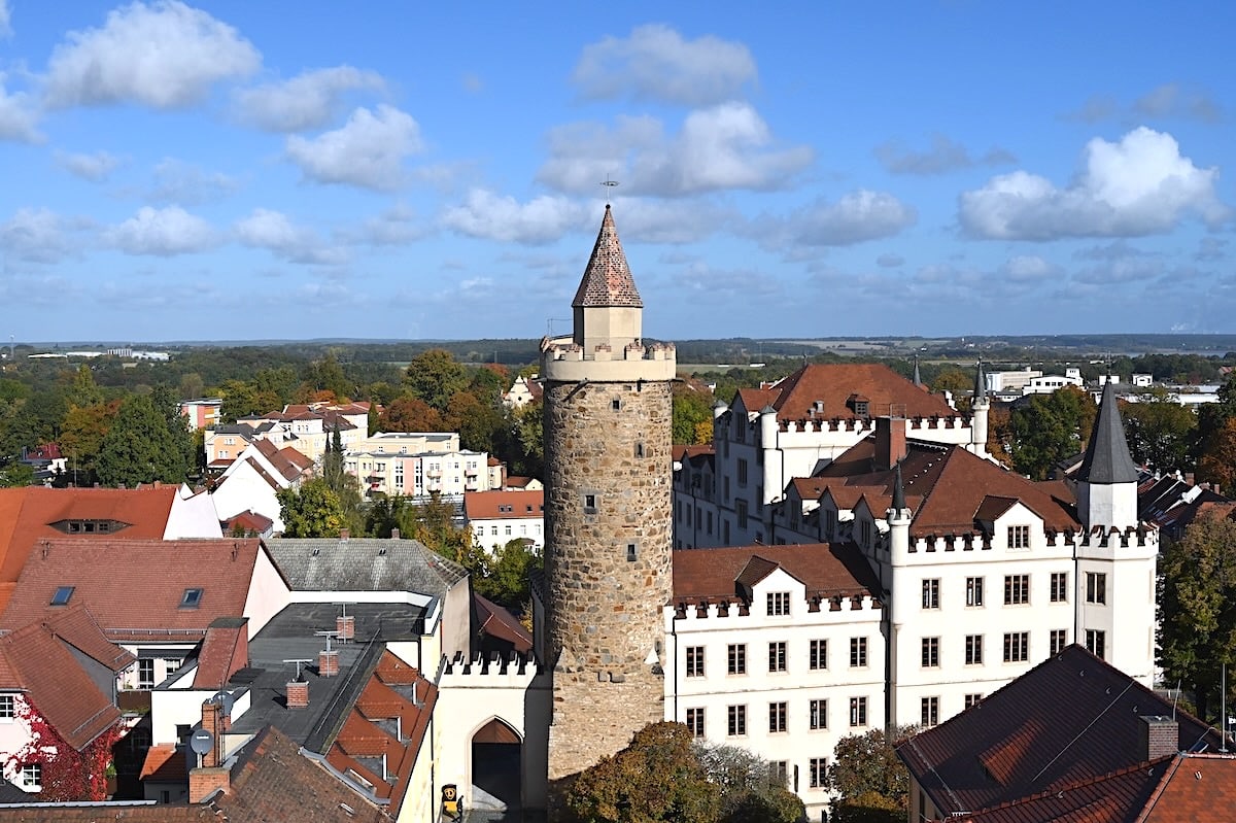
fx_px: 1441
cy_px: 412
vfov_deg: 31.9
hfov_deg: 46.4
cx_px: 618
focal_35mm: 42
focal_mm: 42
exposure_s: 1/800
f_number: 14
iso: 400
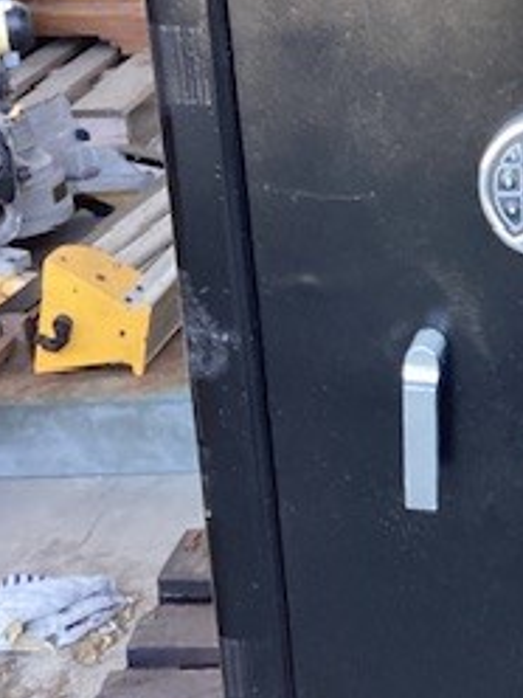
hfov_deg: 17.7
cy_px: 293
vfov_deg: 24.4
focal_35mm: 80
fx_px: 1612
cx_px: 596
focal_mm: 3.3
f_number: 2.4
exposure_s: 1/100
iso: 80
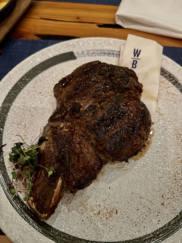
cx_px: 91
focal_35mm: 24
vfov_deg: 71.6
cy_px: 122
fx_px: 168
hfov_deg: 56.8
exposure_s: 1/15
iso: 3200
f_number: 1.78
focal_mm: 6.86
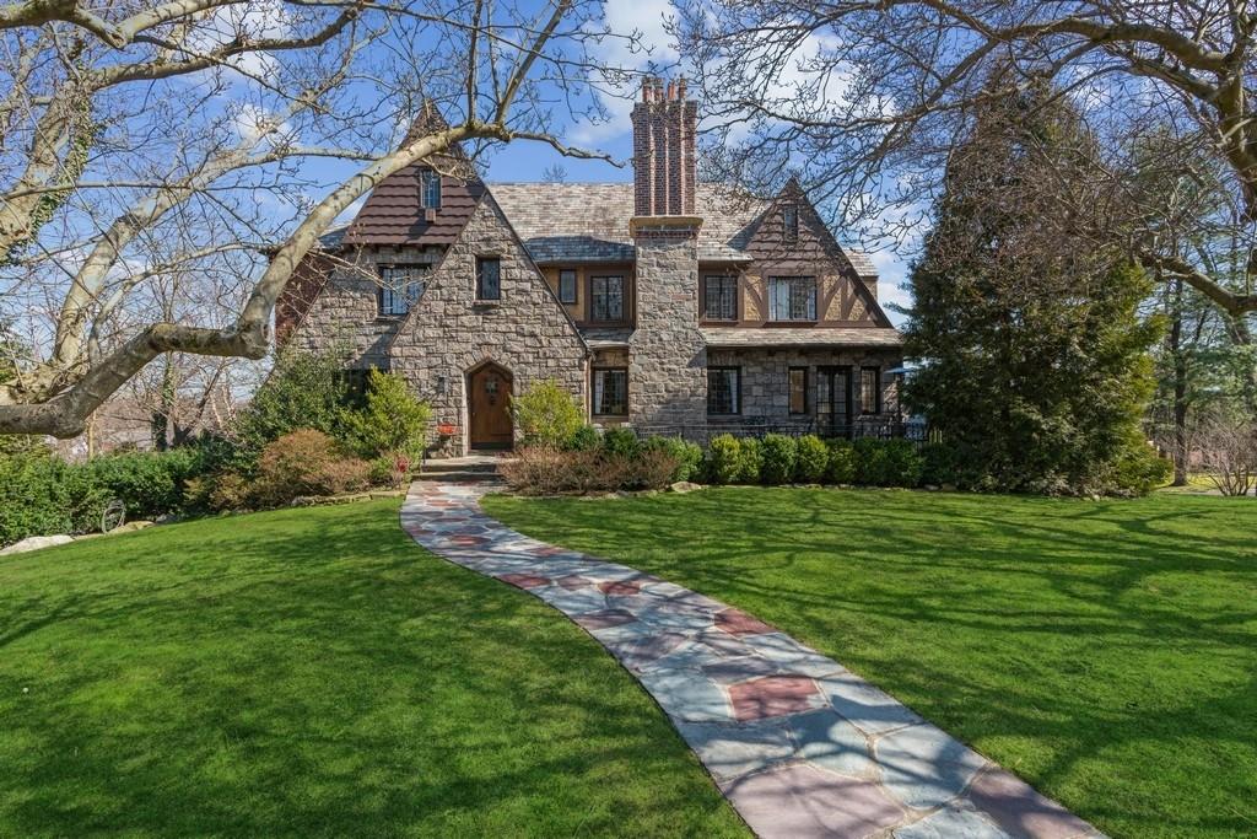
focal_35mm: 16
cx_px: 628
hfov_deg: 96.7
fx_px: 559
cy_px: 420
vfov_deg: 73.8
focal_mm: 16
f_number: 9
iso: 200
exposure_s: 1/125
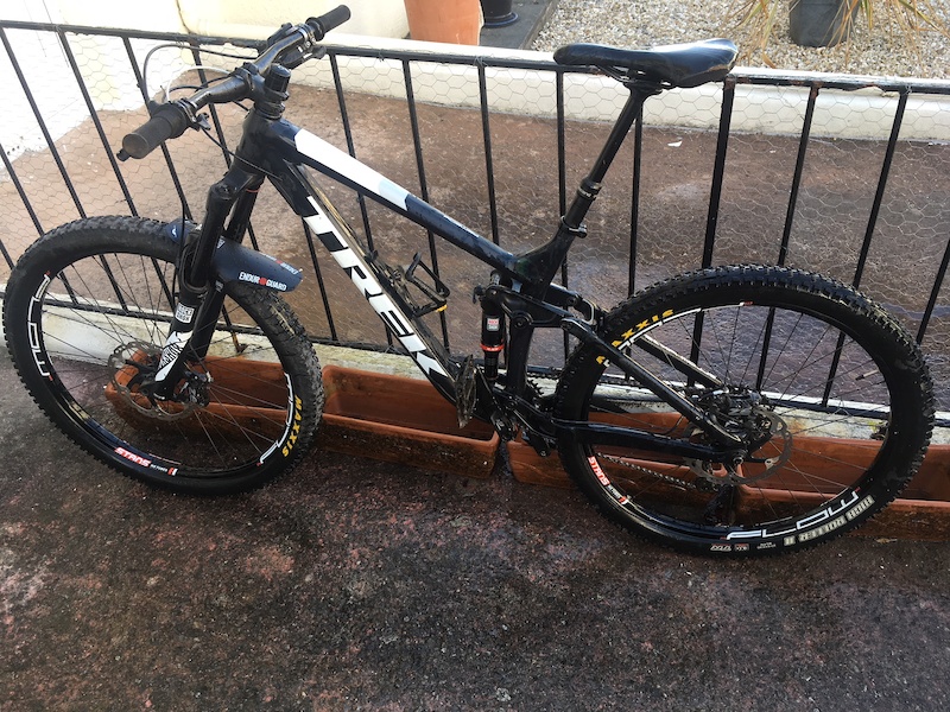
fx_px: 796
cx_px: 475
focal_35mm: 29
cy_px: 356
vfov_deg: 48.2
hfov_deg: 61.7
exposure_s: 1/100
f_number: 2.2
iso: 25
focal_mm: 4.15
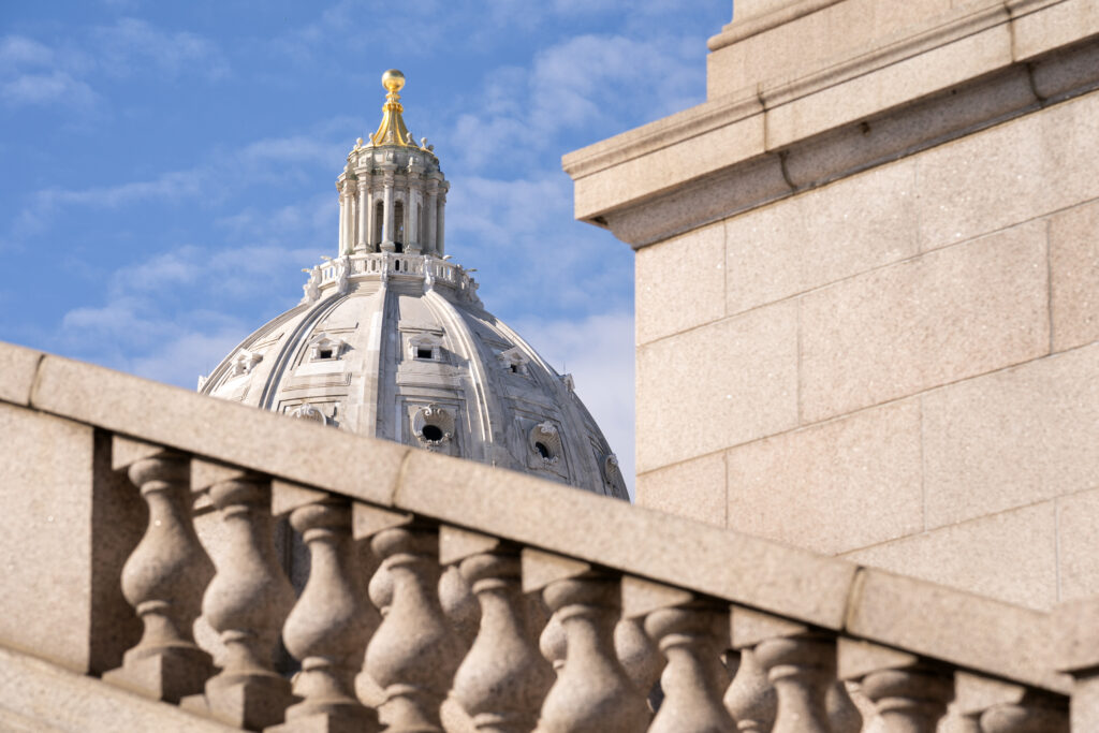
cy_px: 366
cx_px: 550
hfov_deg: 15.0
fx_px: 4183
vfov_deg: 10.0
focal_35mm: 137
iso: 100
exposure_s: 1/200
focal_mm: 137
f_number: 10
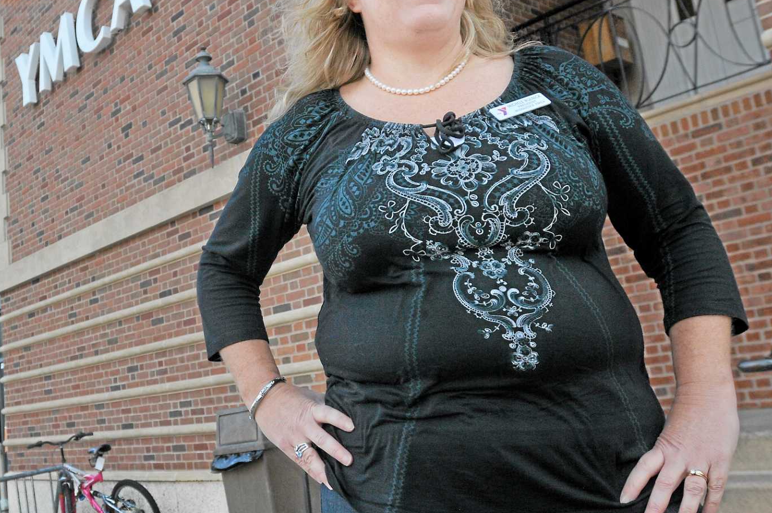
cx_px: 248
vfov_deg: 25.0
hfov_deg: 36.5
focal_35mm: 54
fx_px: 1157
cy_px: 222
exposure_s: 1/640
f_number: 4
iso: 500
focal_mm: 24
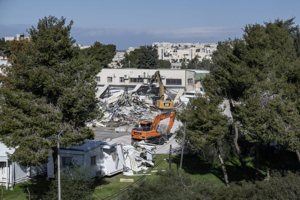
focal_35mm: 76
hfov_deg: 26.7
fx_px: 633
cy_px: 100
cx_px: 150
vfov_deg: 17.9
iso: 160
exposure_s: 1/3200
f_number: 4.5
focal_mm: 76
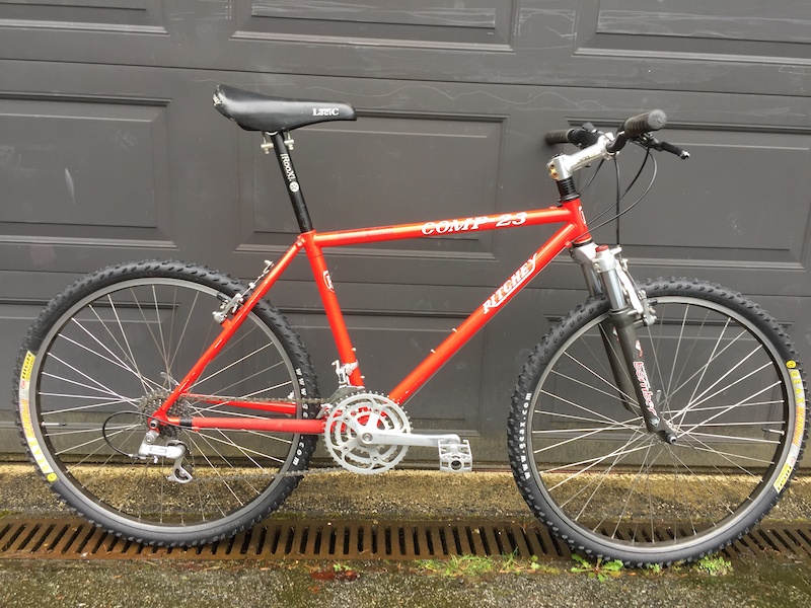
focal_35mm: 29
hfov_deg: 61.7
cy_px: 304
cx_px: 406
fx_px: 679
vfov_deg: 48.2
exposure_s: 1/60
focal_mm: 4.15
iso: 40
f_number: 2.2
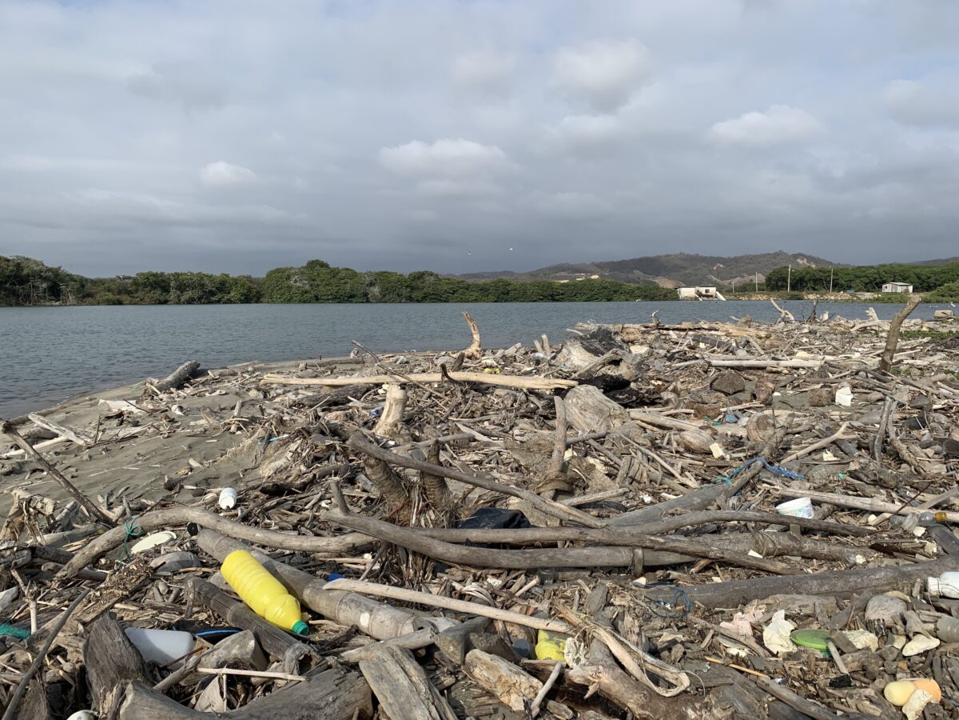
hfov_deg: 67.3
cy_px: 360
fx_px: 720
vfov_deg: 53.1
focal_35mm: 26
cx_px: 480
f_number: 1.8
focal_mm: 4.25
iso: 25
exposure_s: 1/2755
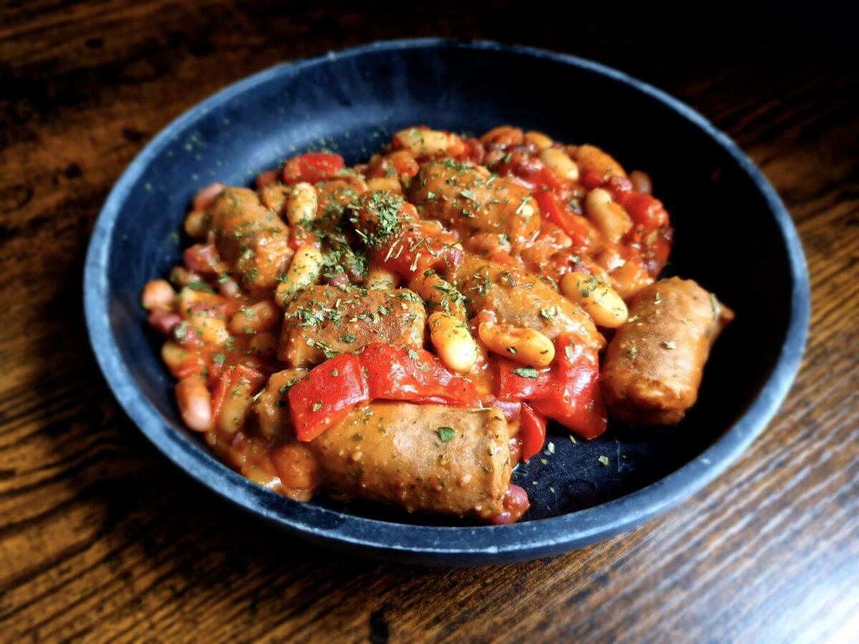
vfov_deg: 58.9
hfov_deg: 73.9
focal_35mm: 23
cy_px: 322
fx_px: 571
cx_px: 430
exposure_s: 1/50
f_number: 1.8
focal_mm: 5.54
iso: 200
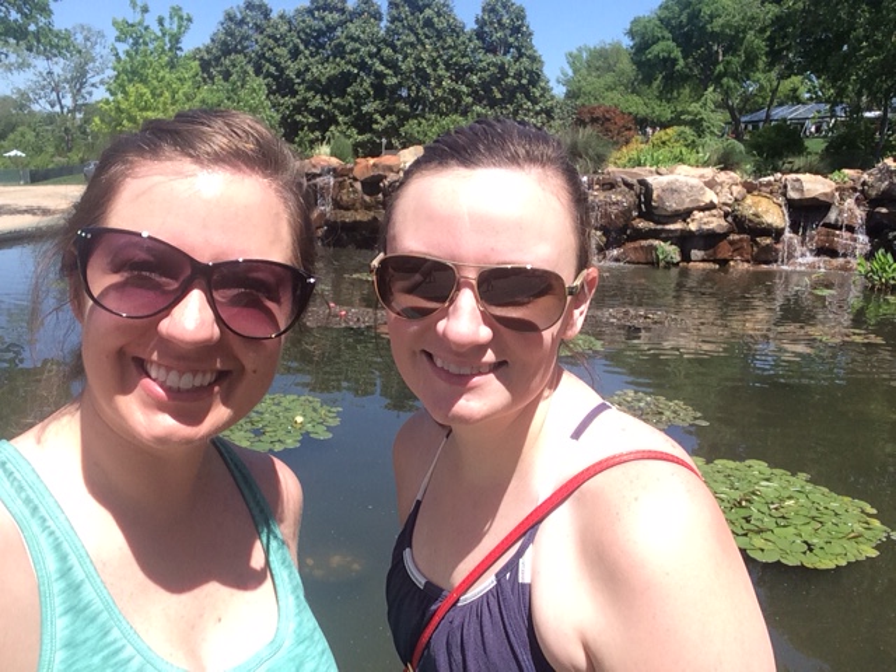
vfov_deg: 45.4
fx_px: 802
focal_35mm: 31
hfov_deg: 58.4
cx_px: 448
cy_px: 336
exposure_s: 1/1186
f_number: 2.4
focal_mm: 2.15
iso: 50
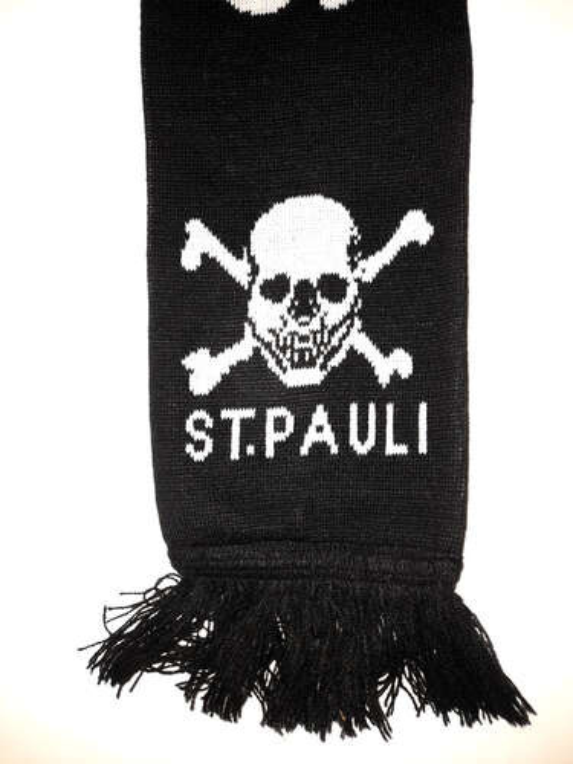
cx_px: 286
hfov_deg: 54.9
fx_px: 552
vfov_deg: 69.4
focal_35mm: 25
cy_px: 382
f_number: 2
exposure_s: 1/50
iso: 160
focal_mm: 4.6
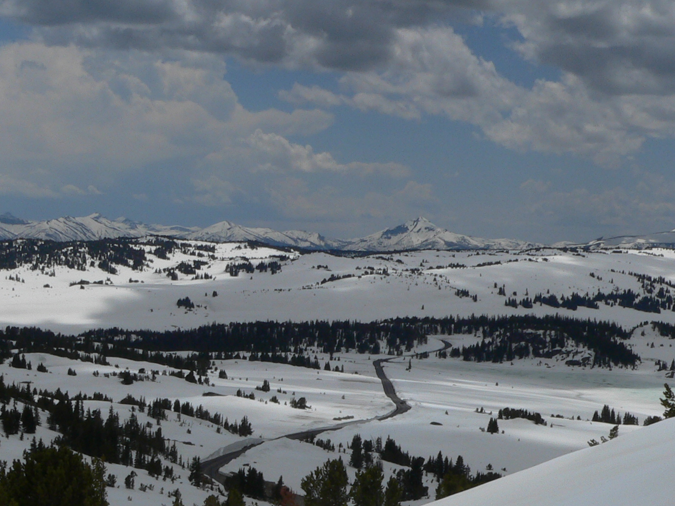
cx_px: 328
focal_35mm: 110
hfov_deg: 17.9
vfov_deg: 13.4
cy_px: 448
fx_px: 2145
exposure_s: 1/1300
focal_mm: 9.9
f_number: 8
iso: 80
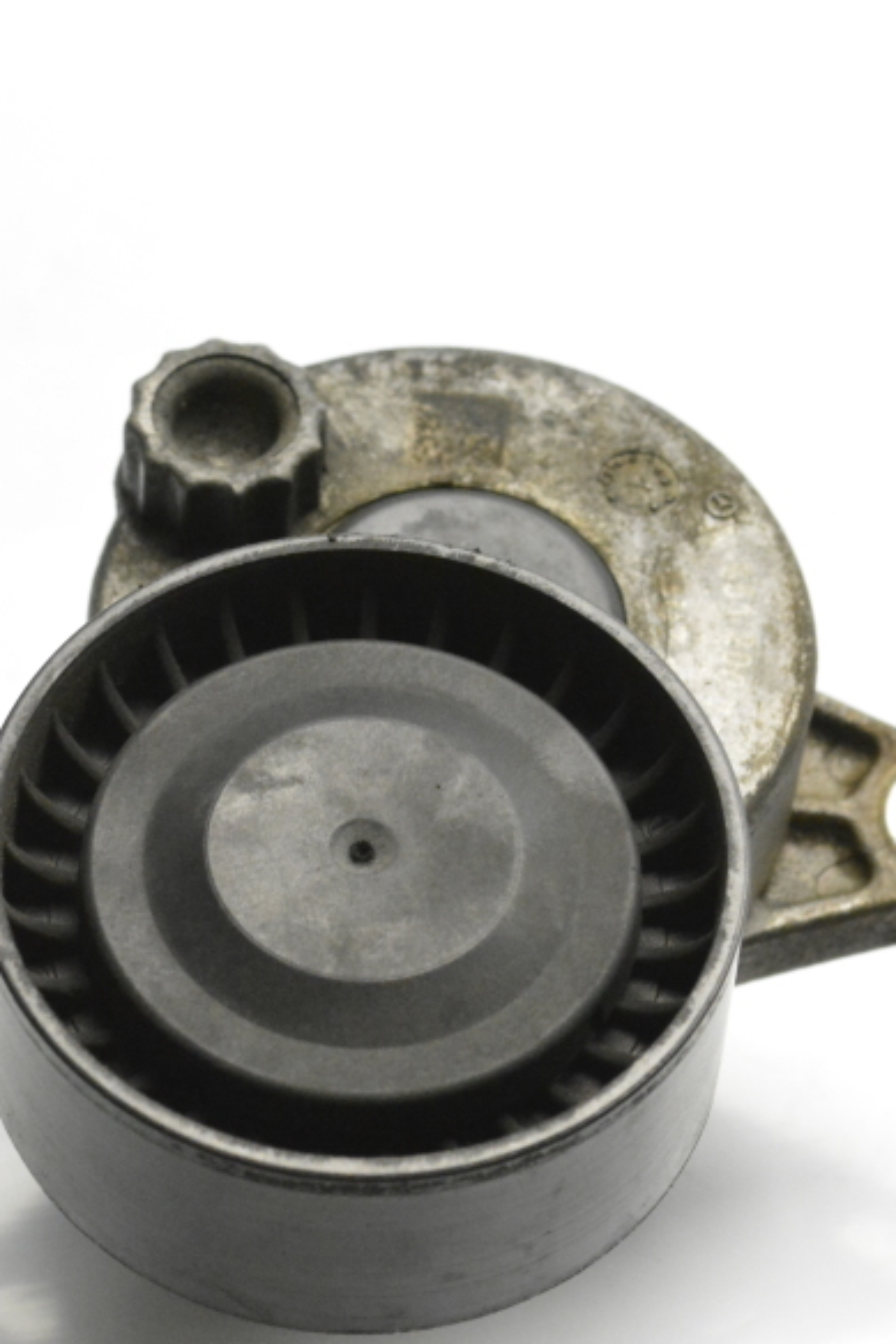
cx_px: 458
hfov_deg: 9.5
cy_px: 758
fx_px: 5405
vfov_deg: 14.2
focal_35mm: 145
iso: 6400
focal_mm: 55
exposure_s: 1/320
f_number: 9
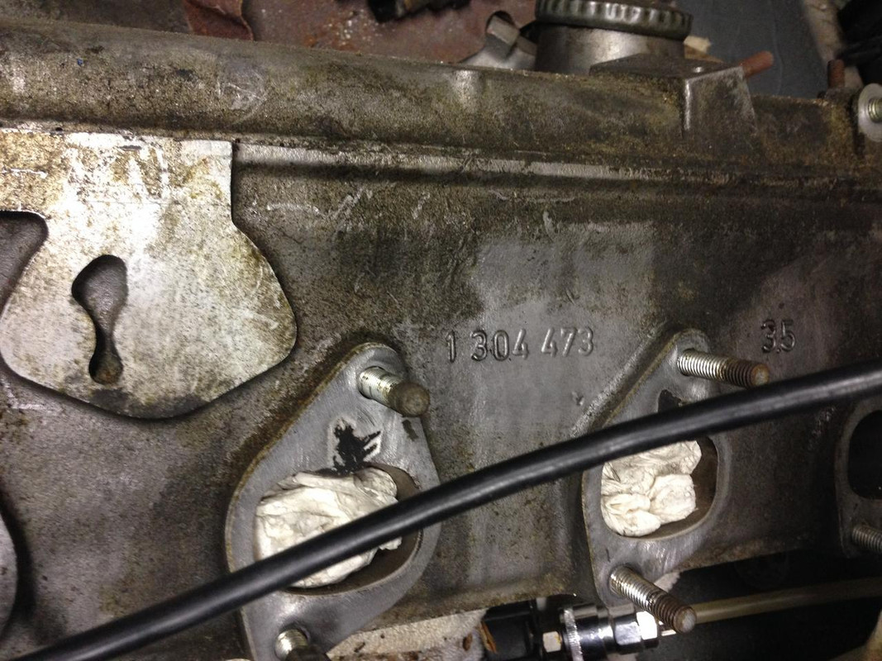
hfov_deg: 55.4
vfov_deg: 42.9
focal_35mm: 33
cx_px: 441
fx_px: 841
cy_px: 330
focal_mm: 4.12
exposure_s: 1/20
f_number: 2.4
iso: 200
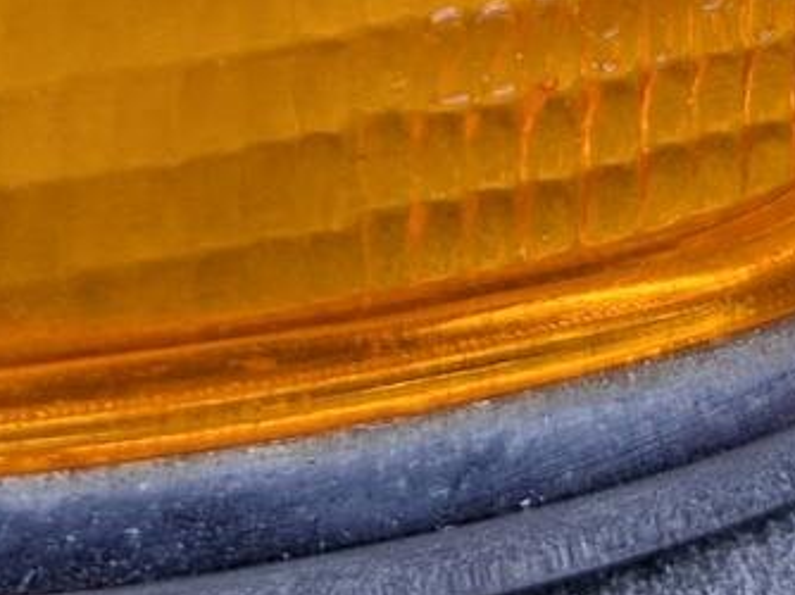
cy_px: -519
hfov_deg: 17.1
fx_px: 2639
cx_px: 352
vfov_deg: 11.8
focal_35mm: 115
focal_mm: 5.23
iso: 50
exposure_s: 1/50
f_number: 1.8
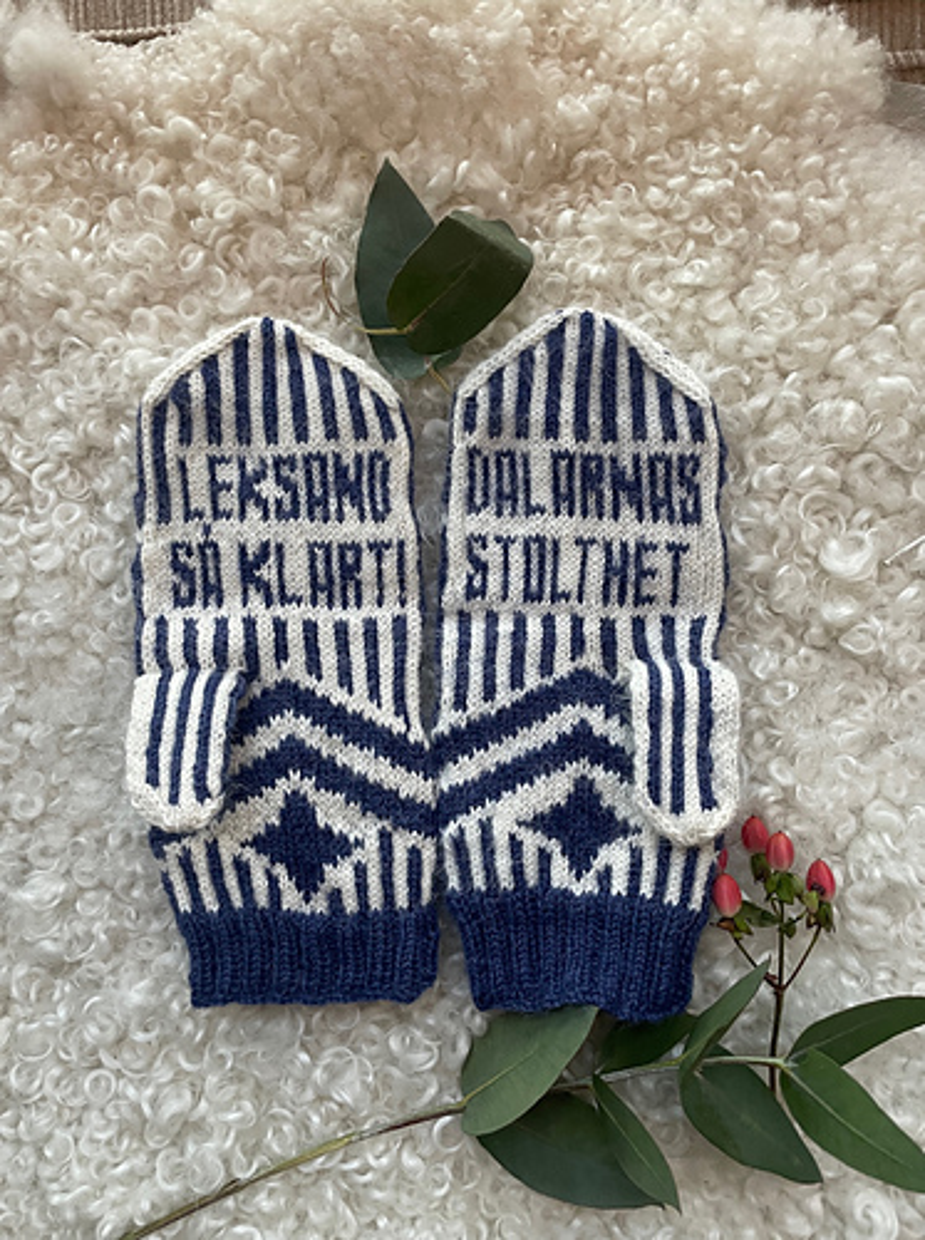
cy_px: 620
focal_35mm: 26
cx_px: 462
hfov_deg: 52.9
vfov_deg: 67.4
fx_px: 930
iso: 200
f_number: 1.6
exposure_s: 1/52
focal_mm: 4.2
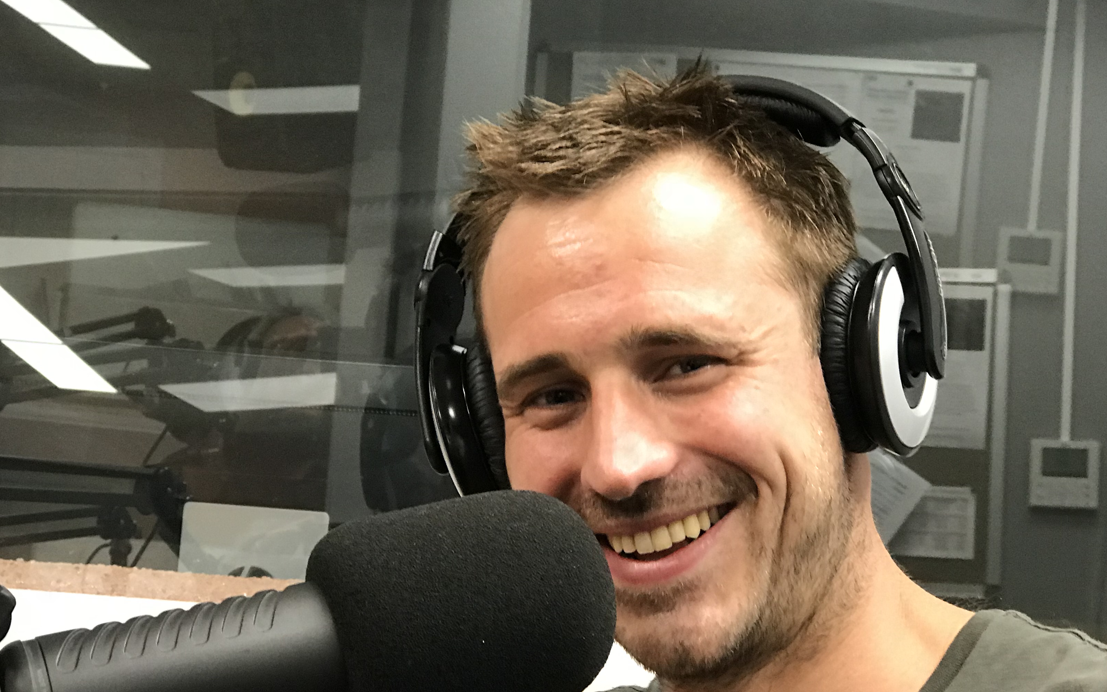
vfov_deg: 17.2
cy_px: 396
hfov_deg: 27.1
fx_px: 2293
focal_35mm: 76
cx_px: 584
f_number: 2.8
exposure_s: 1/50
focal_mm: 6.6
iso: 320
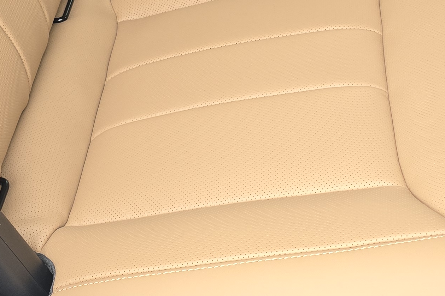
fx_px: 939
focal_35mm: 76
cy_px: -59
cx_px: 156
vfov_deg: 17.1
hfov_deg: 26.5
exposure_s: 1/180
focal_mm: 6.3
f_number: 1.7
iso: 100
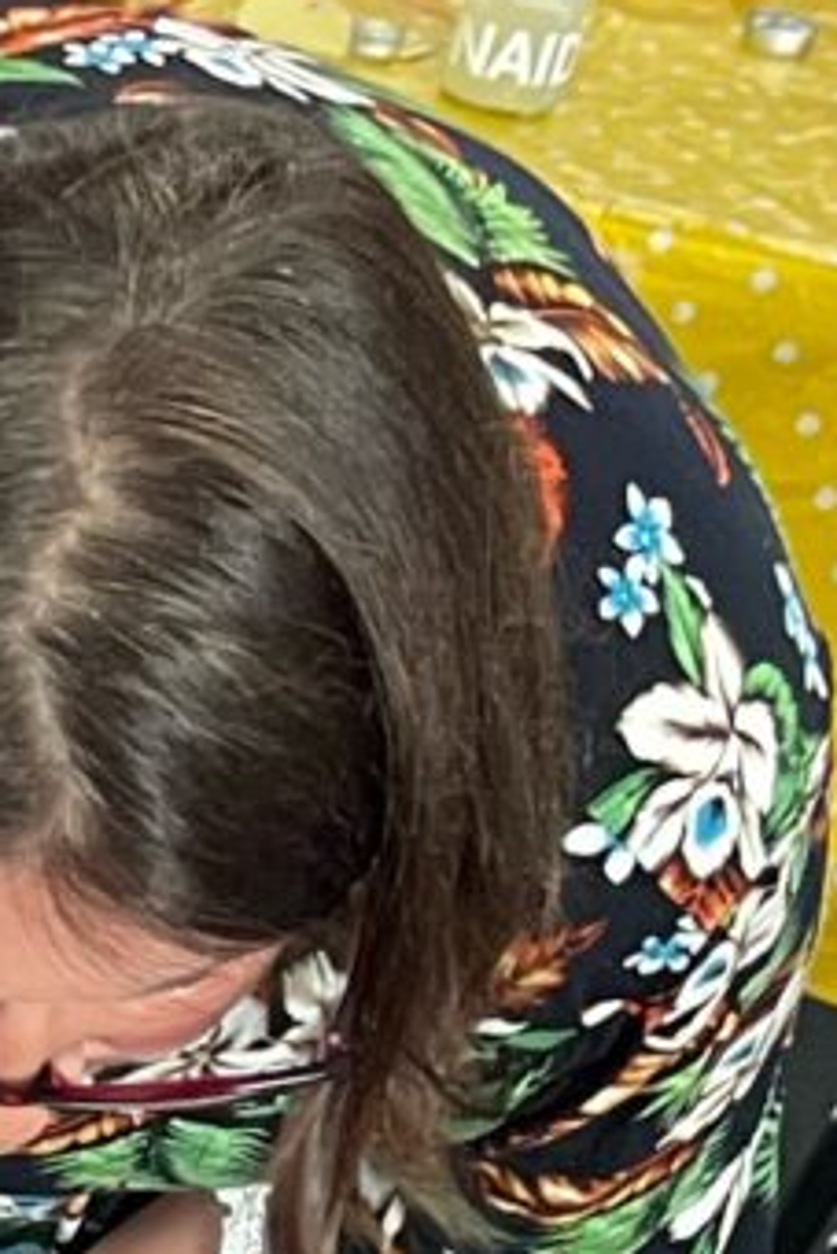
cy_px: 2014
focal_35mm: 163
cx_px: -1807
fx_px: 5678
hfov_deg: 7.3
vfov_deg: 11.9
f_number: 1.6
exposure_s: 1/50
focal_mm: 5.1
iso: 160
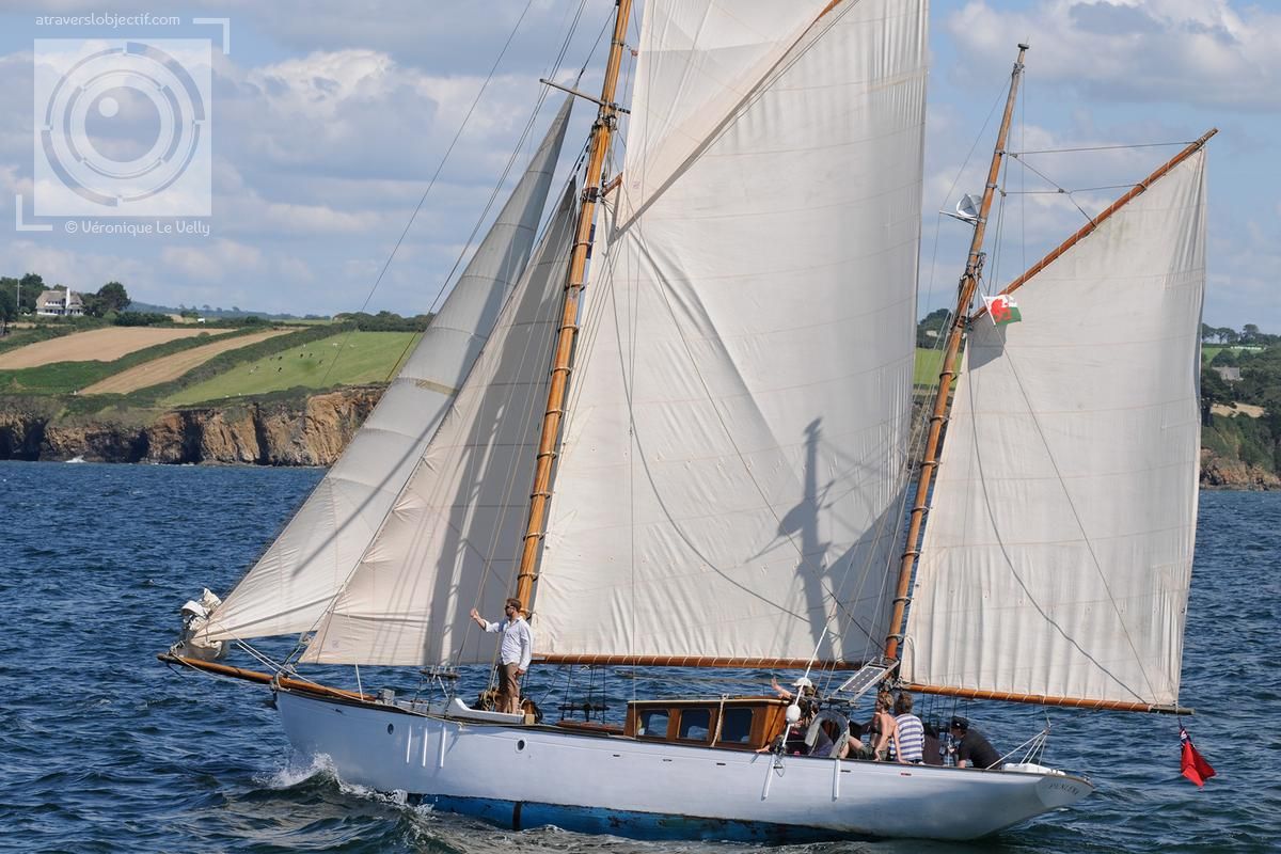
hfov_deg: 13.7
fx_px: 5337
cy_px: 427
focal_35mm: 150
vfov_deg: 9.1
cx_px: 640
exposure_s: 1/400
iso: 200
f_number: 11
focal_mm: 100
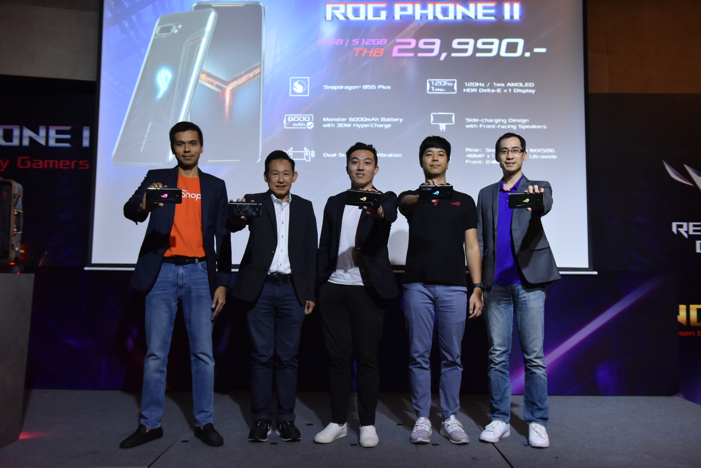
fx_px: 623
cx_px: 350
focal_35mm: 32
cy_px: 234
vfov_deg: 41.1
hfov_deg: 58.7
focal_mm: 32
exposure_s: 1/100
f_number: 4
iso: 3200
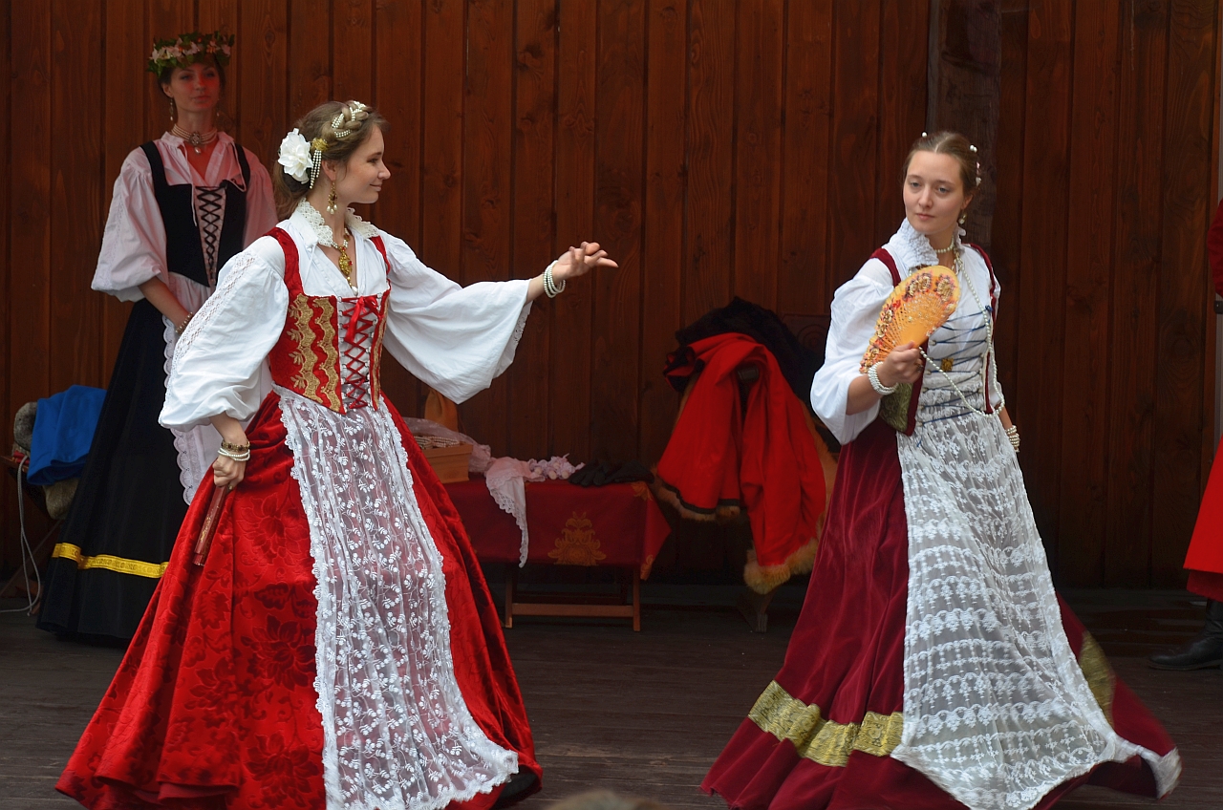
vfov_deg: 10.7
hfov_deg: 16.1
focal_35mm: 128
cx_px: 612
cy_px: 405
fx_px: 4323
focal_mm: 85
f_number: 11
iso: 200
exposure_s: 1/100
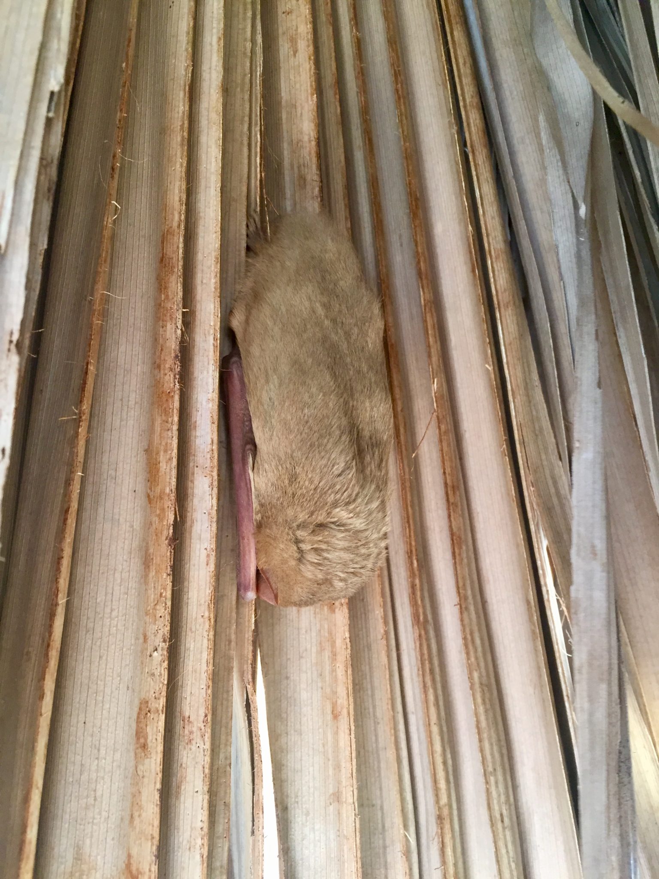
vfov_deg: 61.7
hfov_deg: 48.2
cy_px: 440
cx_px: 330
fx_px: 736
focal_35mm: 29
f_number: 2.2
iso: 100
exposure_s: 1/30
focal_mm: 4.15
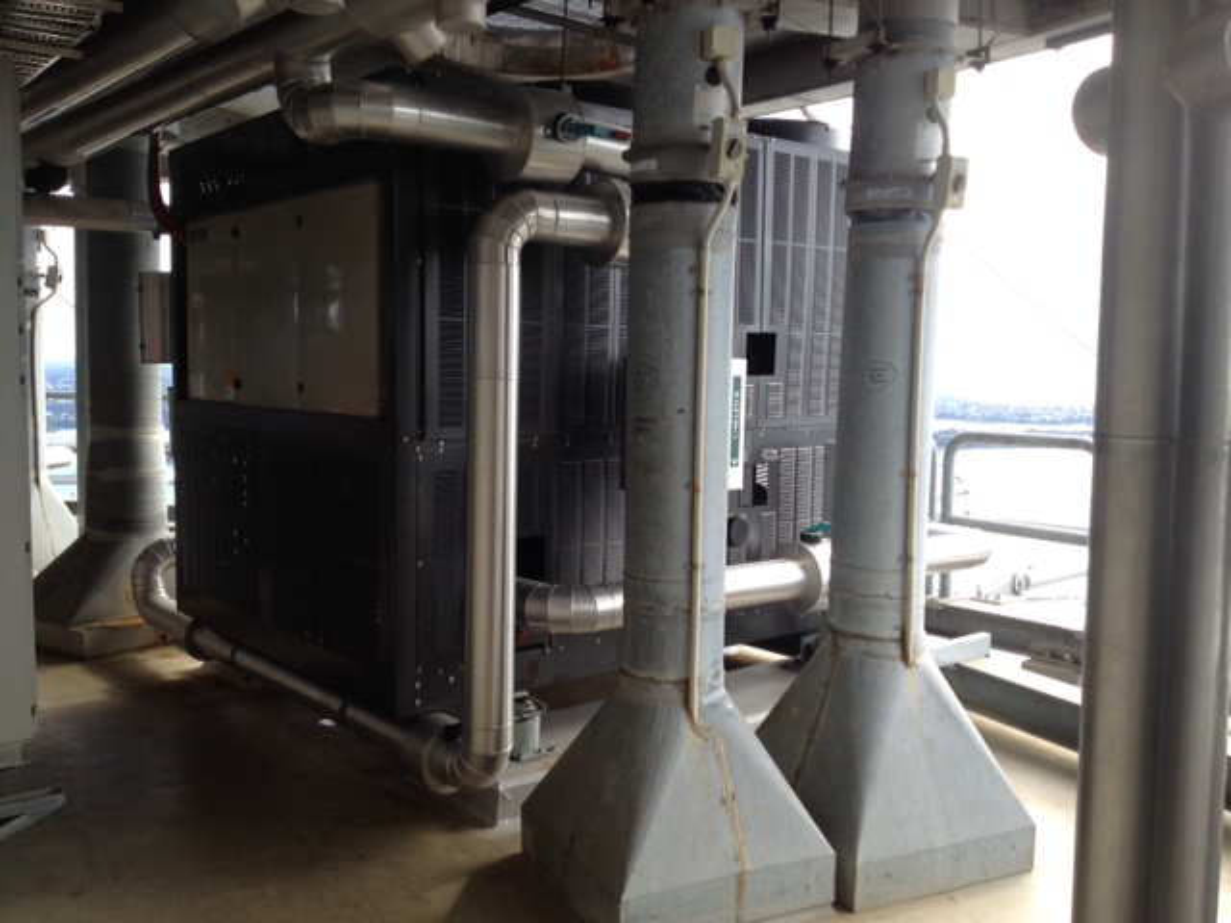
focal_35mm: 35
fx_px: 1245
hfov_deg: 52.6
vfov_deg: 40.7
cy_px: 462
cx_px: 616
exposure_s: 1/370
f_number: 2.4
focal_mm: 4.28
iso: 50
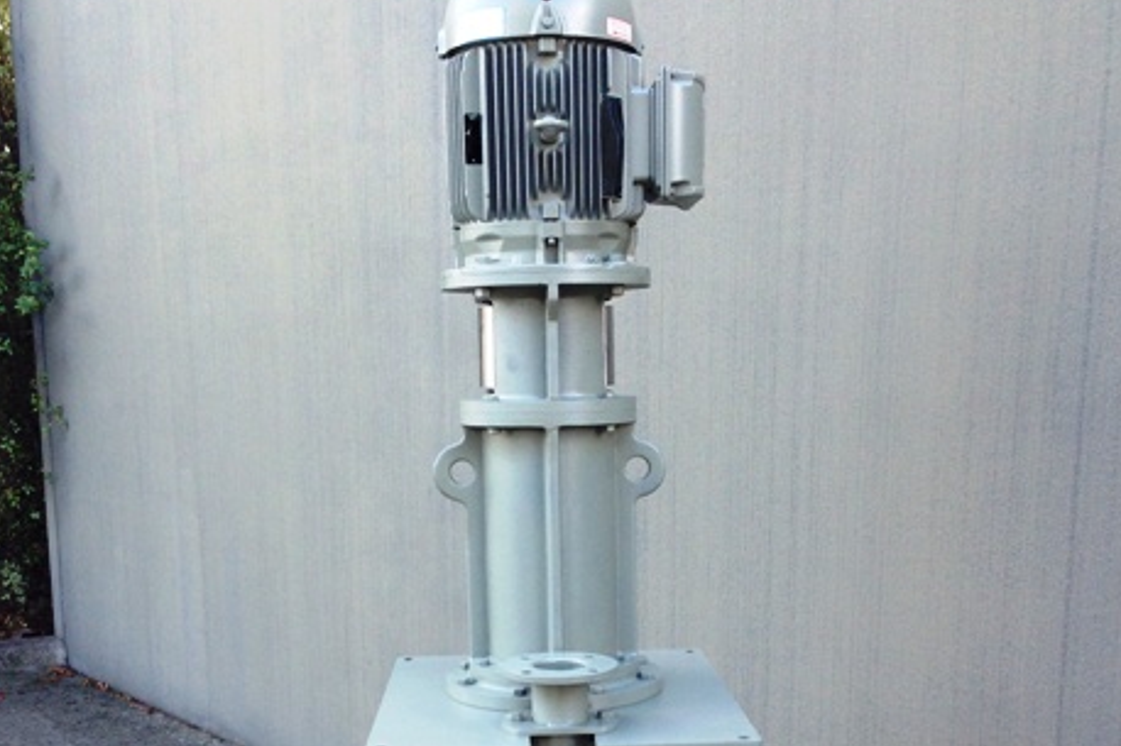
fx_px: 1494
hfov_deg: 41.1
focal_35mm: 48
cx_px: 558
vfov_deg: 27.3
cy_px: 629
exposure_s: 1/120
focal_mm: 4.13
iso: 64
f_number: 2.4
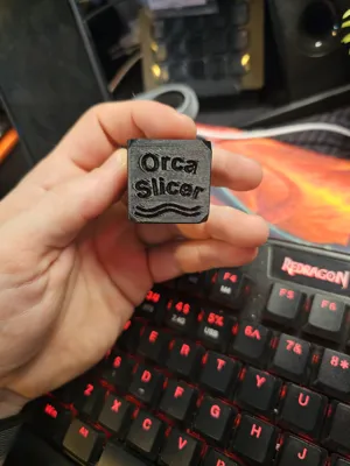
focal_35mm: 23
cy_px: 233
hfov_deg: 58.9
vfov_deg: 73.9
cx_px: 175
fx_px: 310
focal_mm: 6.3
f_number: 1.7
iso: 800
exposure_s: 1/50
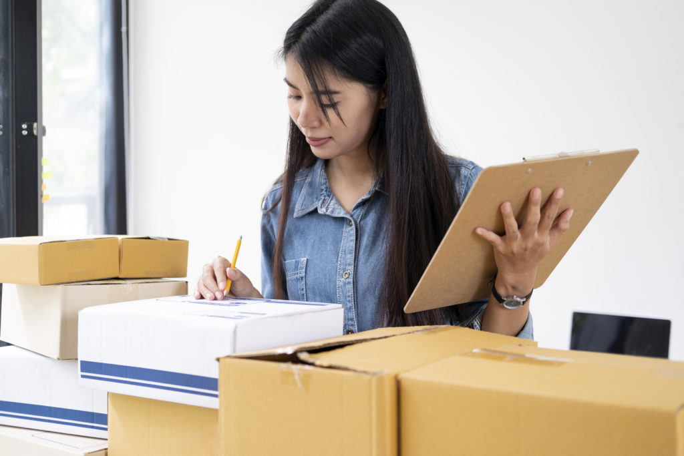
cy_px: 228
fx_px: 1007
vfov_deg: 25.5
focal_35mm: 53
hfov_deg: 37.5
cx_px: 342
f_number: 2
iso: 320
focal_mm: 35
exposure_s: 1/80
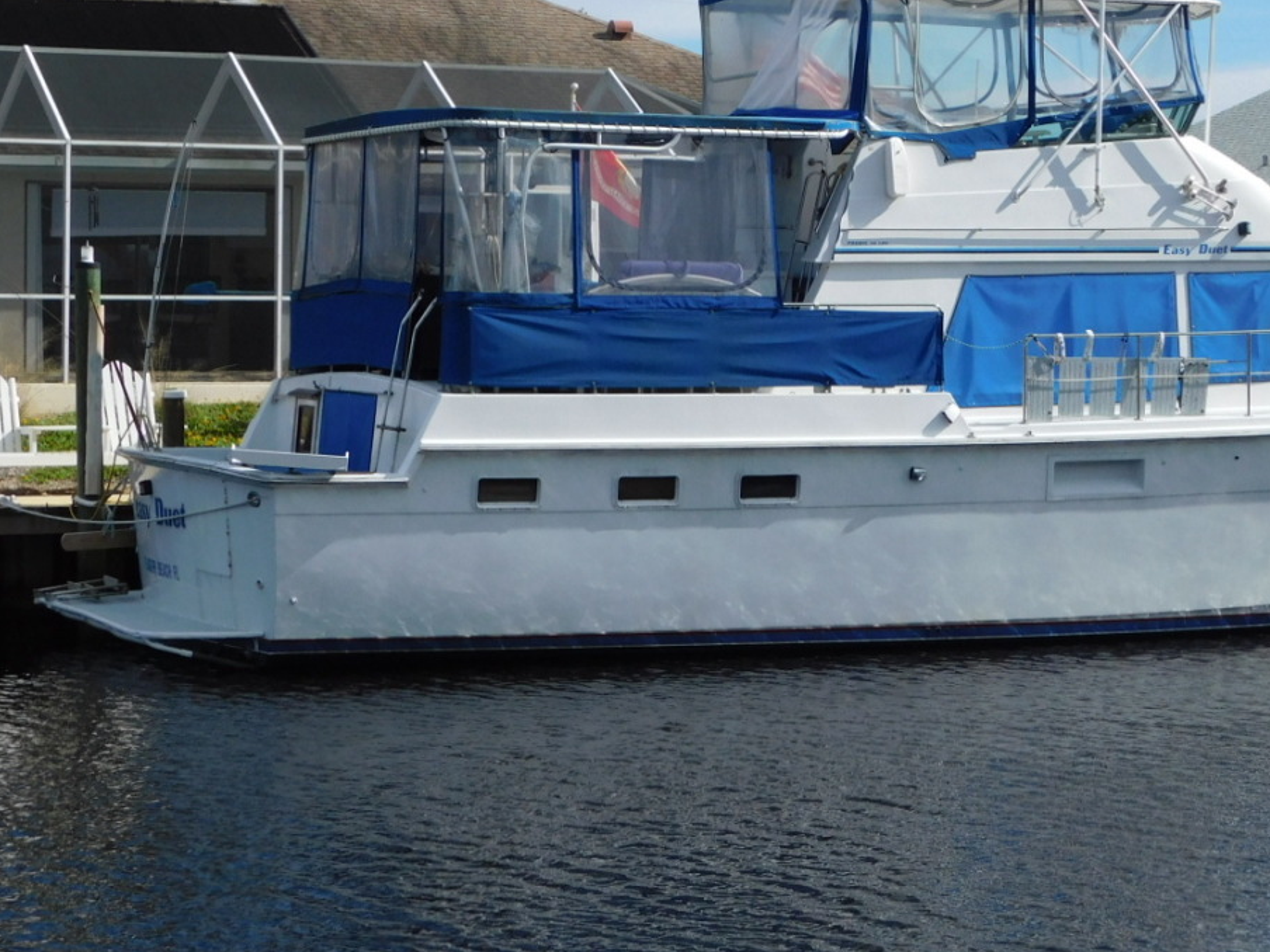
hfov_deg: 20.8
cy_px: 229
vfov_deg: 15.6
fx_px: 3449
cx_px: 829
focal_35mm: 94
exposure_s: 1/400
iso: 125
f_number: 8
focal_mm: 10.4
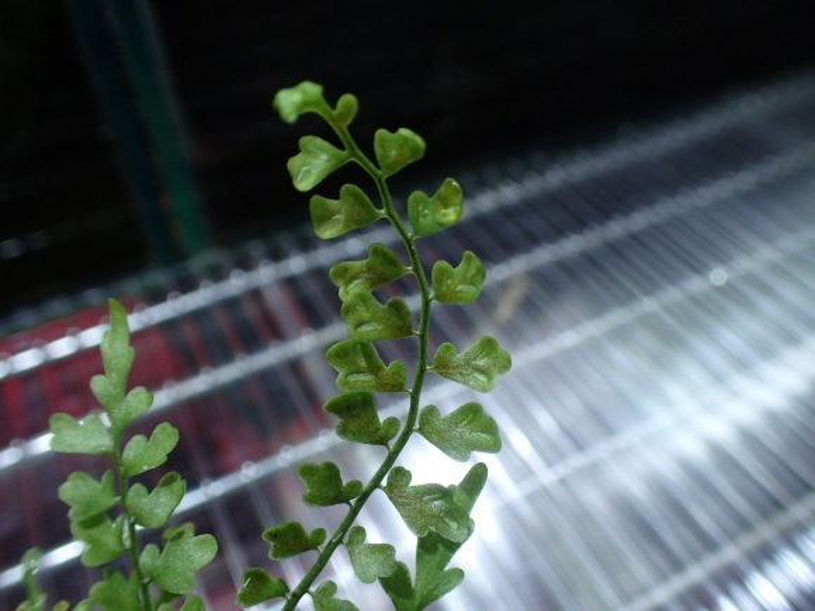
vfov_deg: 46.8
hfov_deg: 60.0
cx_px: 408
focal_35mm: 30
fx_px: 706
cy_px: 306
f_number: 2.3
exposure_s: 1/125
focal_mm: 5.5
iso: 160
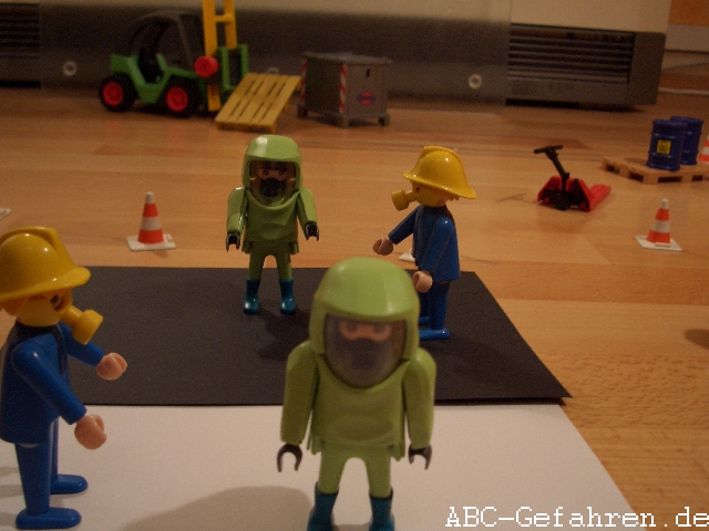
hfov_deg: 45.8
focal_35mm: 41
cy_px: 266
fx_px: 840
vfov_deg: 35.1
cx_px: 354
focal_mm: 6.8
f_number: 2.8
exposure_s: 1/8
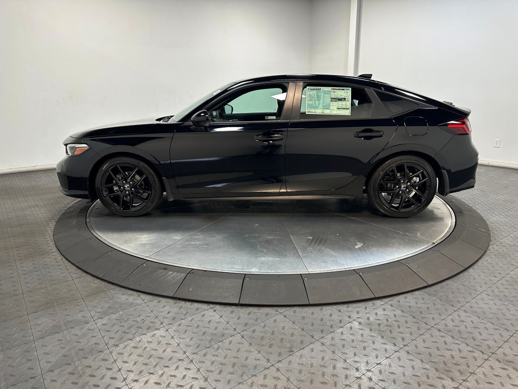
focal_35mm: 24
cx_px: 259
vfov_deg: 56.8
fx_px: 359
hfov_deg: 71.6
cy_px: 194
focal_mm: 6.86
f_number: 1.78
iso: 320
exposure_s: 1/60
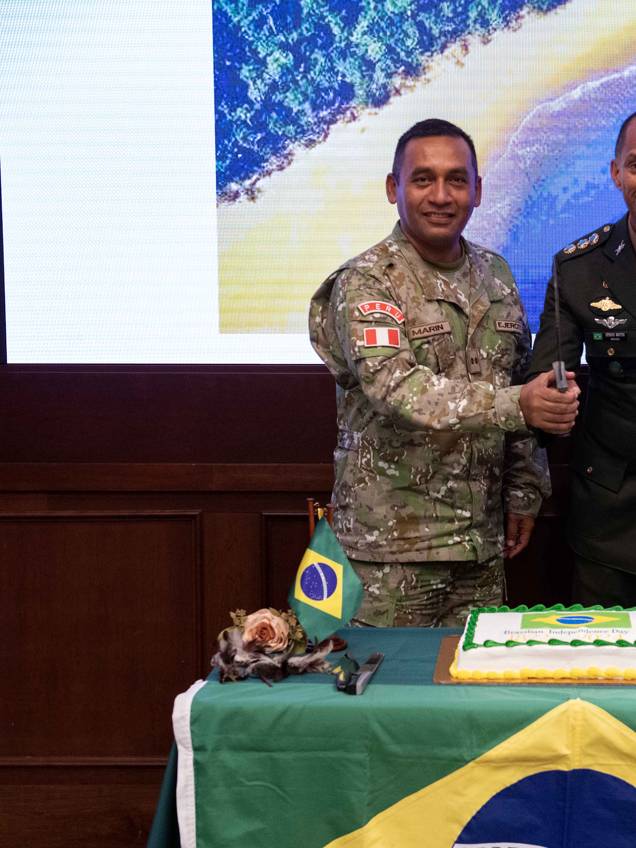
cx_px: 466
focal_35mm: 73
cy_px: 424
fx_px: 1788
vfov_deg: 26.7
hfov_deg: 20.0
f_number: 4
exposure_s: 1/320
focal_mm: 50
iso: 8000
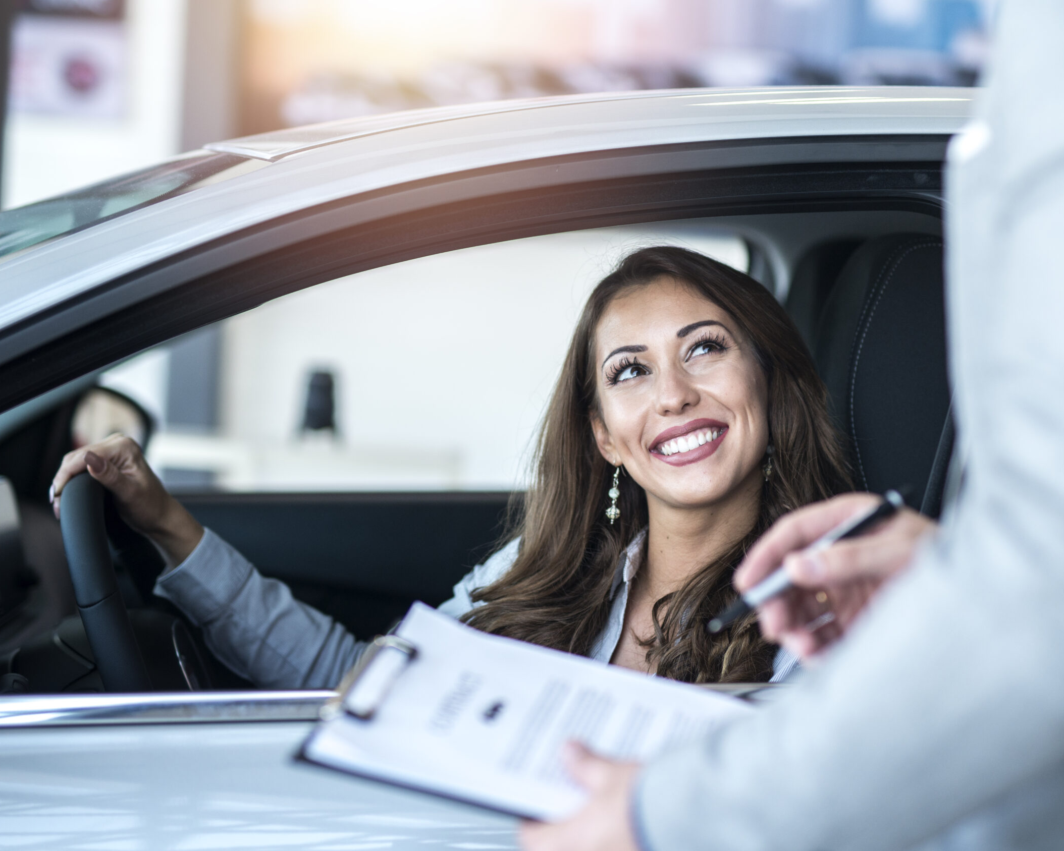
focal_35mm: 57
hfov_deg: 32.9
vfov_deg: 26.7
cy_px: 427
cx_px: 631
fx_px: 1795
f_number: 1.8
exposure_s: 1/320
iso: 320
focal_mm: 50
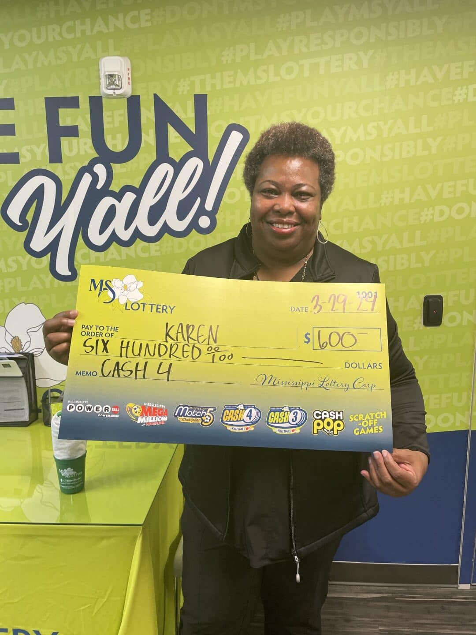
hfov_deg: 53.1
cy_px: 318
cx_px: 238
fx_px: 477
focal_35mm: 26
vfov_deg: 67.3
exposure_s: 1/120
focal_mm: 4.2
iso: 125
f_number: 1.6
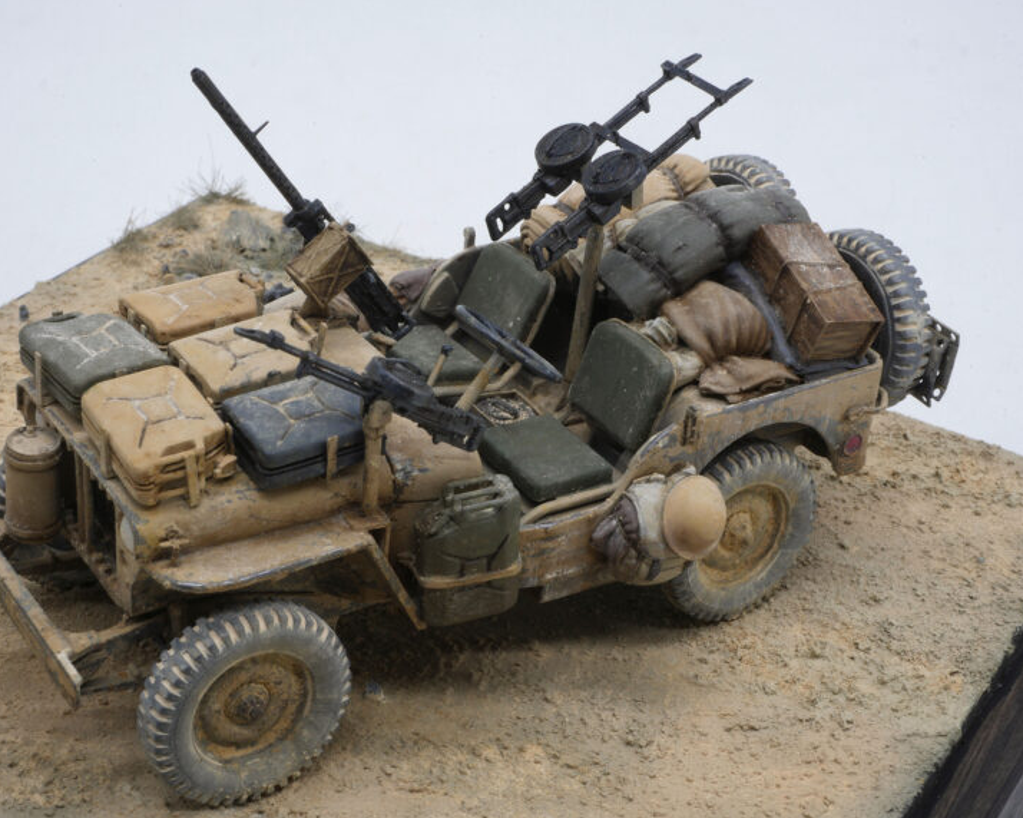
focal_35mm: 63
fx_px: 1907
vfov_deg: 24.2
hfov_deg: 30.0
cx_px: 477
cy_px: 408
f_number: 22
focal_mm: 30
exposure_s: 1/1.6
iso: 200
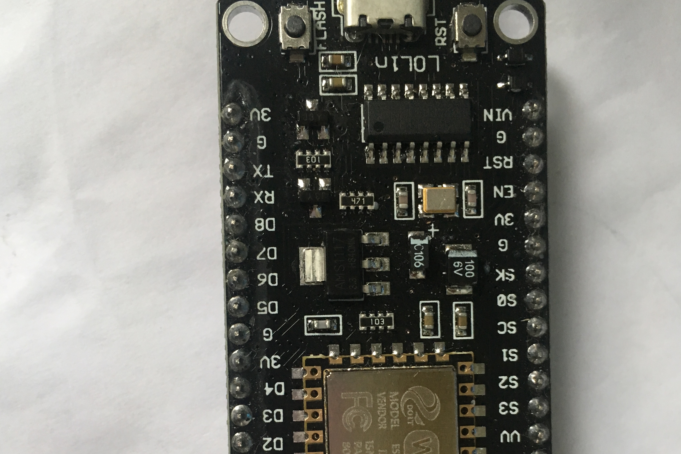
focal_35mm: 41
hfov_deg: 47.4
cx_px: 341
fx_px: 775
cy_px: 382
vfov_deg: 31.5
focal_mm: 4.15
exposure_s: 1/33
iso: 125
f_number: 2.2
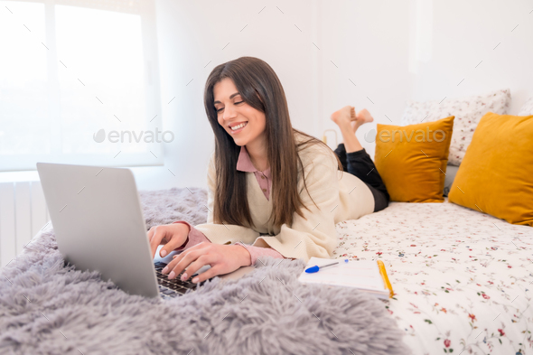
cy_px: 178
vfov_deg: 53.1
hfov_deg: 73.8
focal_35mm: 24
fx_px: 355
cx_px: 266
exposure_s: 1/100
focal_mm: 24
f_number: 2.8
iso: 800
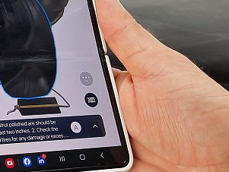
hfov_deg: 20.1
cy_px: 66
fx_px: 549
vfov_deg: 17.8
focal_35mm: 83
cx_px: -121
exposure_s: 1/50
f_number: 2
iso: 40
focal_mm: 4.6
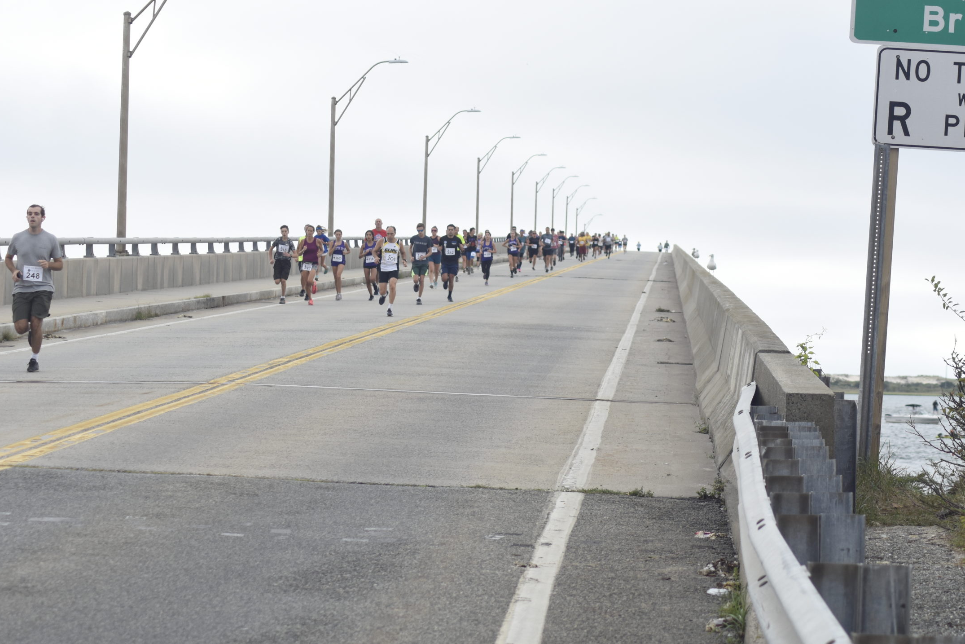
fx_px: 3351
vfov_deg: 11.0
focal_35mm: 125
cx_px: 563
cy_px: 261
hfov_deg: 16.4
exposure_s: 1/640
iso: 400
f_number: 6.3
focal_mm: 70
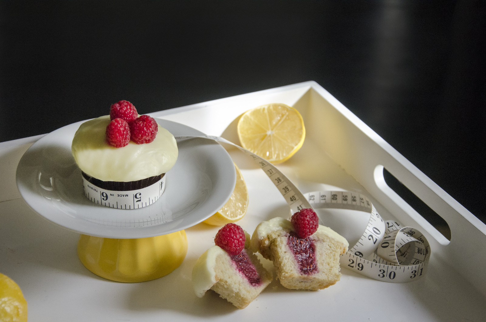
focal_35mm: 75
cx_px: 243
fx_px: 1010
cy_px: 161
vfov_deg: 18.1
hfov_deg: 27.0
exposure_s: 1/640
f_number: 5.6
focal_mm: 50
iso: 2500
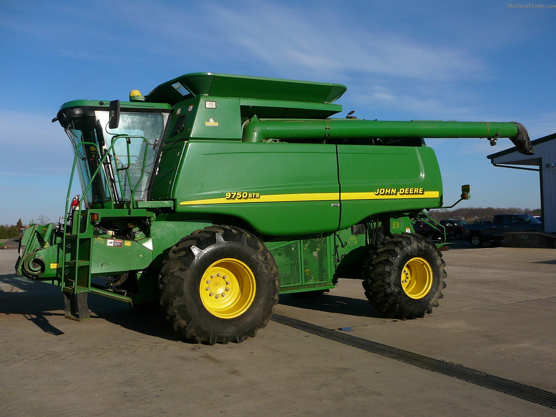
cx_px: 278
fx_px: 562
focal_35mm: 35
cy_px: 208
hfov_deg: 52.6
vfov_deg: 40.7
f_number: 5
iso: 80
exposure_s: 1/800
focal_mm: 5.2
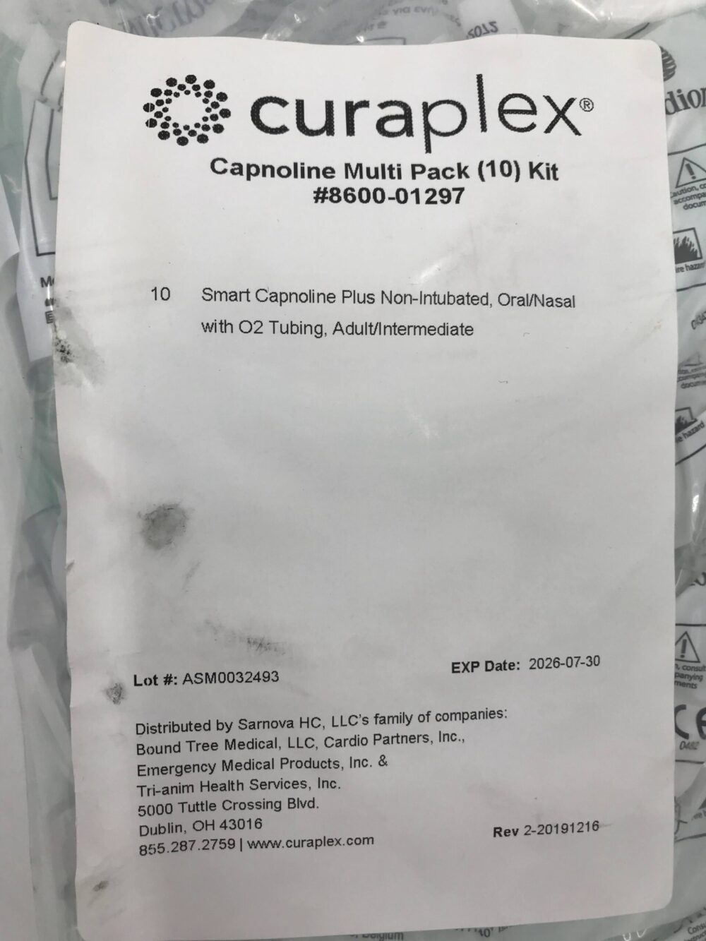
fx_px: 761
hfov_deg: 49.8
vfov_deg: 63.4
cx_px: 353
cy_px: 470
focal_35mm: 28
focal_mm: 3.99
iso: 25
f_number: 1.8
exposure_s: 1/120
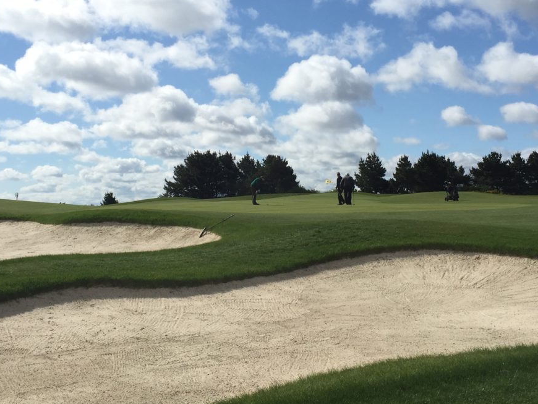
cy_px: 151
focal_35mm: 48
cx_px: 271
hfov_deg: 39.6
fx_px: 746
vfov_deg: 30.2
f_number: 2.2
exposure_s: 1/3300
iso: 32
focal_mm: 4.15
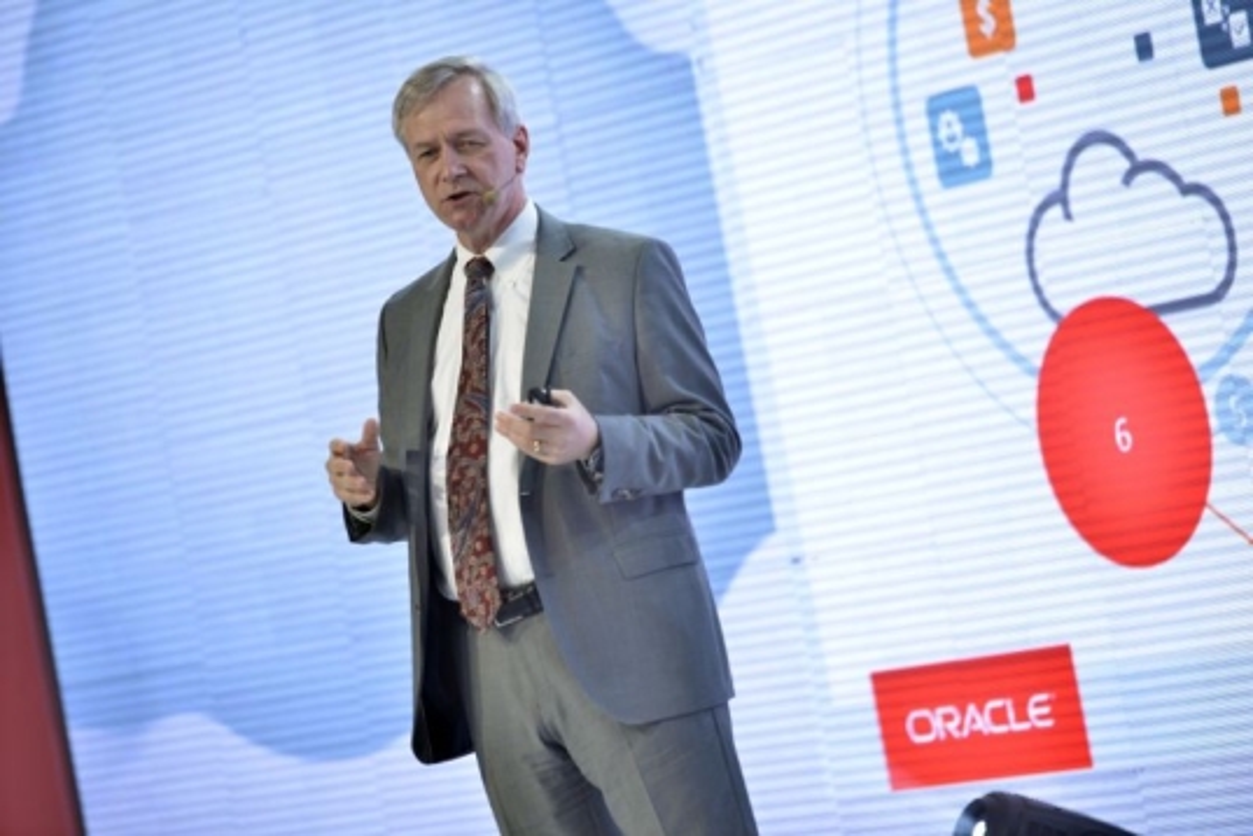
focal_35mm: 190
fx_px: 6613
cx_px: 626
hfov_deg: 10.8
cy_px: 418
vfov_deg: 7.2
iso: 560
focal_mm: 190
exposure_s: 1/250
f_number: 3.5
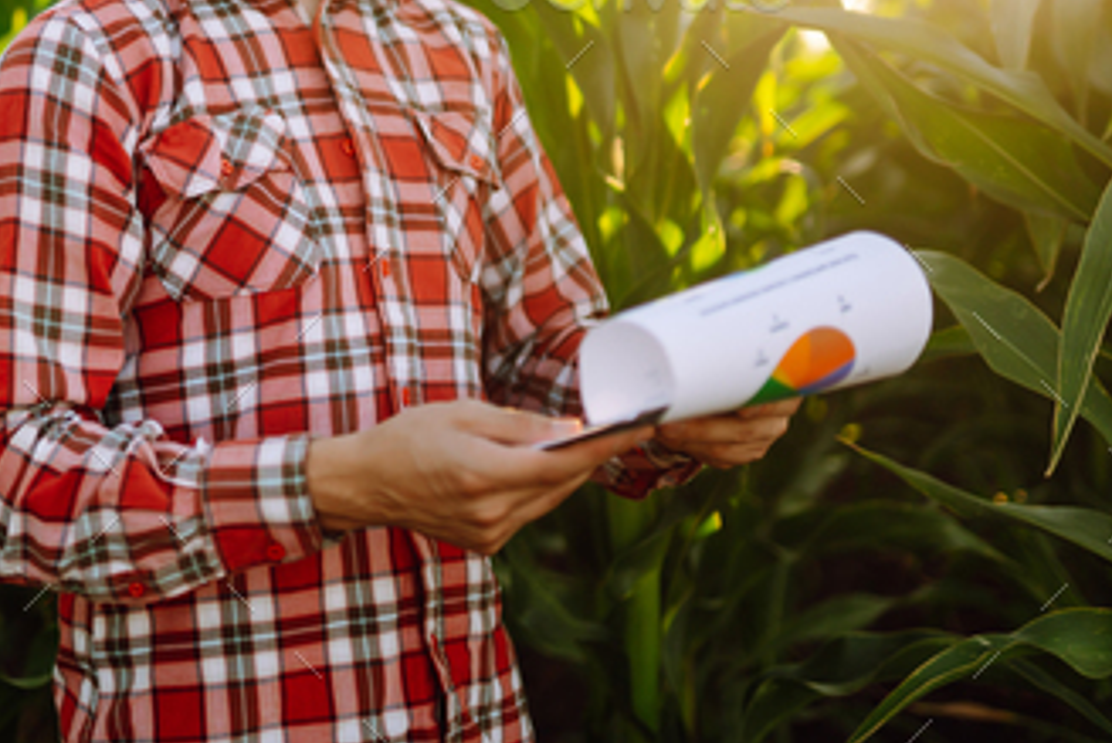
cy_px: 146
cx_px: 122
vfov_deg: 21.3
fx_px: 1947
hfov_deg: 30.5
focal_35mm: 63
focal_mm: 35
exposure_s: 1/1600
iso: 125
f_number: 1.4
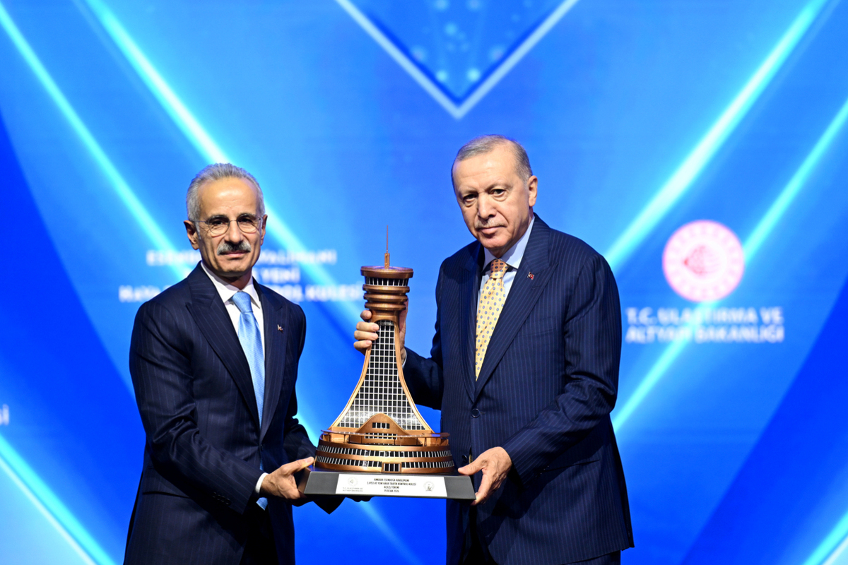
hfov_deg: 7.4
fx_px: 6524
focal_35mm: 277
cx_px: 424
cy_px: 282
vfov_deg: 5.0
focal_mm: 185
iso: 1250
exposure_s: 1/320
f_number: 3.2
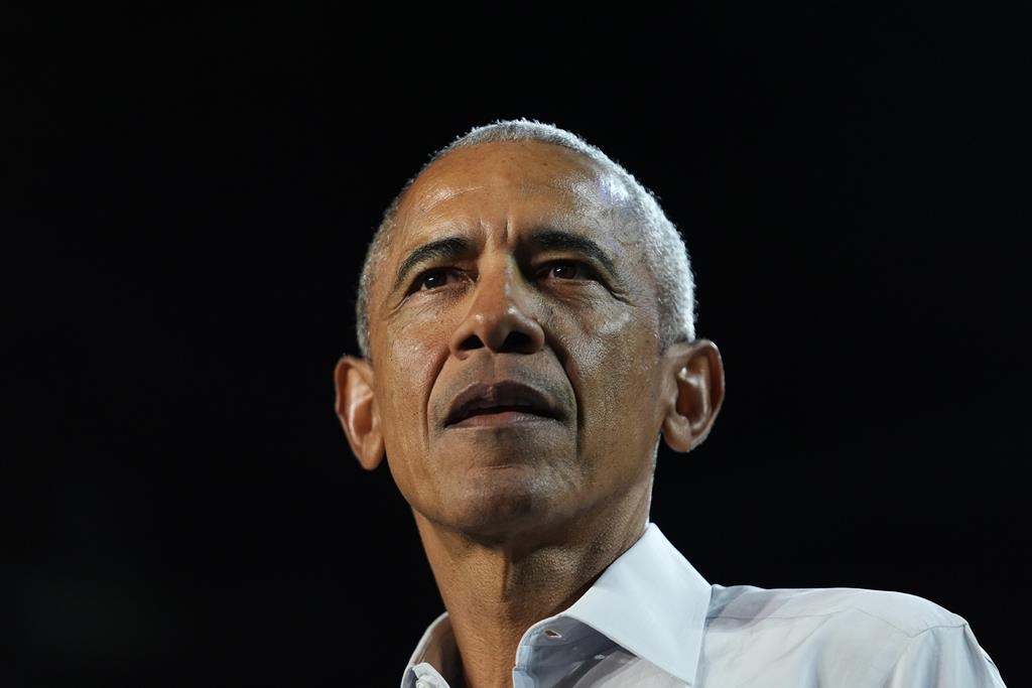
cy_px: 344
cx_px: 516
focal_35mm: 200
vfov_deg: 6.9
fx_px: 5734
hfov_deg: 10.3
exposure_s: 1/1250
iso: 2500
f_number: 2.8
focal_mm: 200
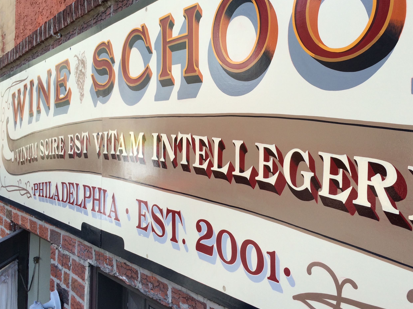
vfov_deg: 37.5
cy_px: 116
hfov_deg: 48.9
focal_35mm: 38
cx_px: 229
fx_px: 453
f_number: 2.2
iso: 32
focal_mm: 4.15
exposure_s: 1/432
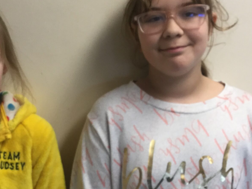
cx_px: 80
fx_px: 488
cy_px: 131
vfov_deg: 21.8
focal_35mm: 67
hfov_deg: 28.7
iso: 100
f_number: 2.4
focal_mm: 3.3
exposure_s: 1/33
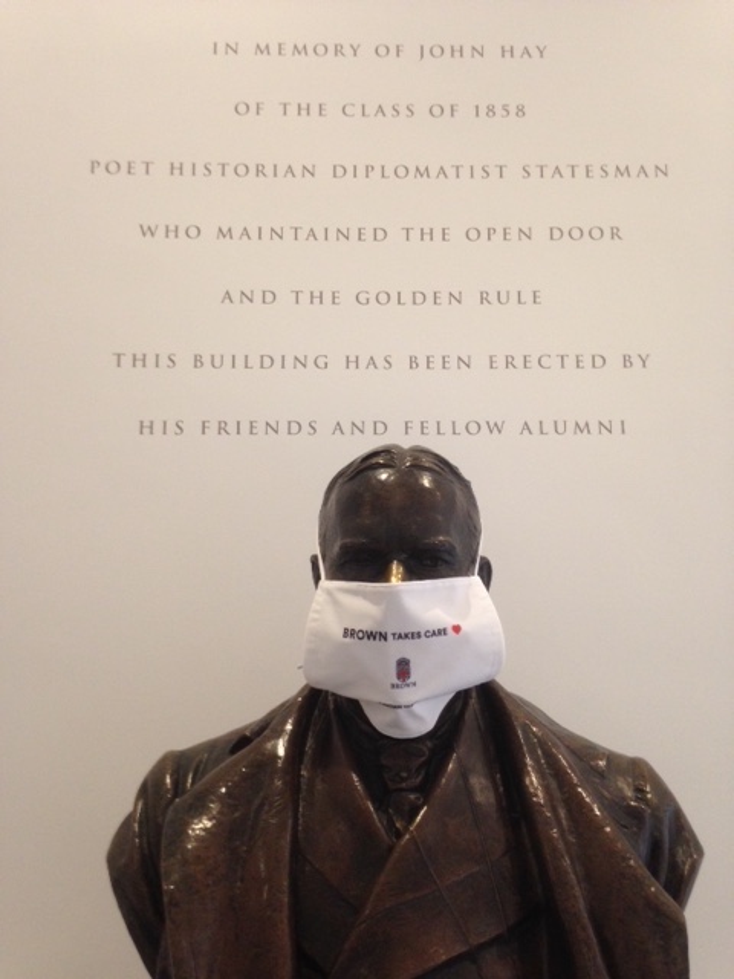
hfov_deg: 42.9
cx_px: 367
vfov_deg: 55.4
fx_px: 933
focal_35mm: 33
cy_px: 490
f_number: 2.4
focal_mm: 4.12
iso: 160
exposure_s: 1/20
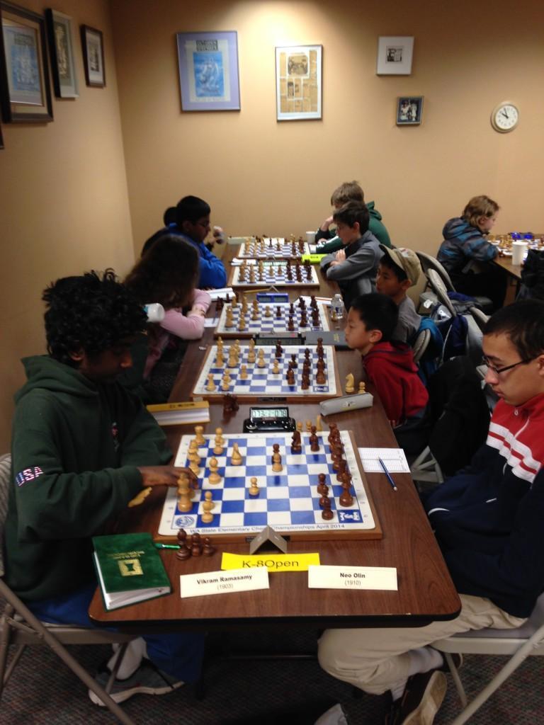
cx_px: 272
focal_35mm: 33
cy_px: 362
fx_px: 691
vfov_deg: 55.4
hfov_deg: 42.9
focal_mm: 4.12
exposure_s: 1/20
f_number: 2.4
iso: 80
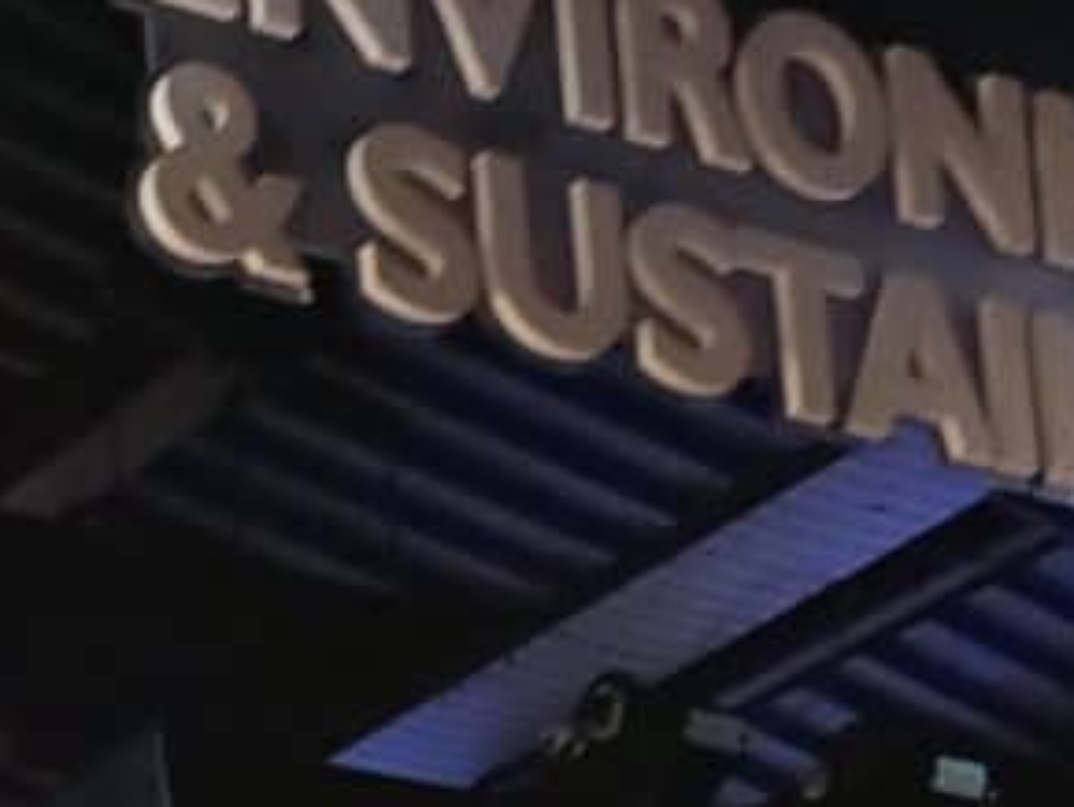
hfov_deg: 12.9
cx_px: -626
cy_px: 1947
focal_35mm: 143
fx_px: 4440
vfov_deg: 9.3
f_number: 1.8
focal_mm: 4
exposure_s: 1/25
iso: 250
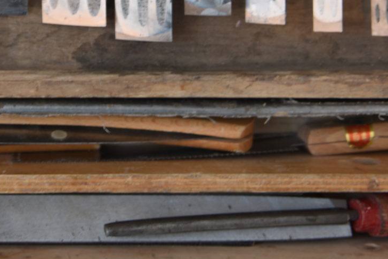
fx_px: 1024
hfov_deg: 21.0
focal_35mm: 95
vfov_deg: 13.9
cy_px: -68
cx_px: 48
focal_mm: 36
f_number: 2.8
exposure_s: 1/6
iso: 100
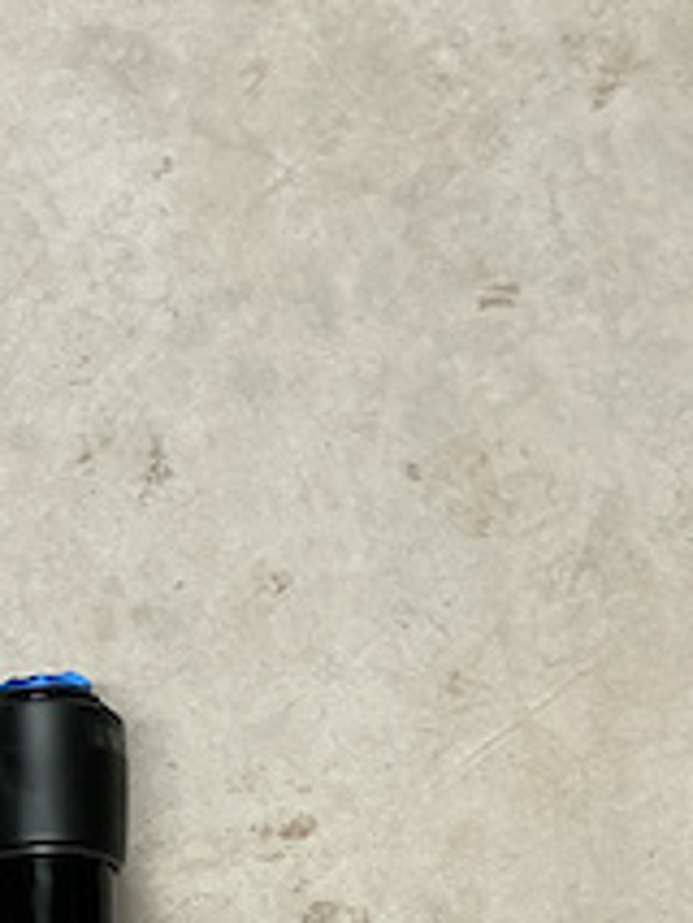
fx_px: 5200
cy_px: 1551
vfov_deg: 9.7
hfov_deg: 7.5
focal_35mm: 195
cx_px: -260
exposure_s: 1/60
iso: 200
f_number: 2
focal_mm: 6
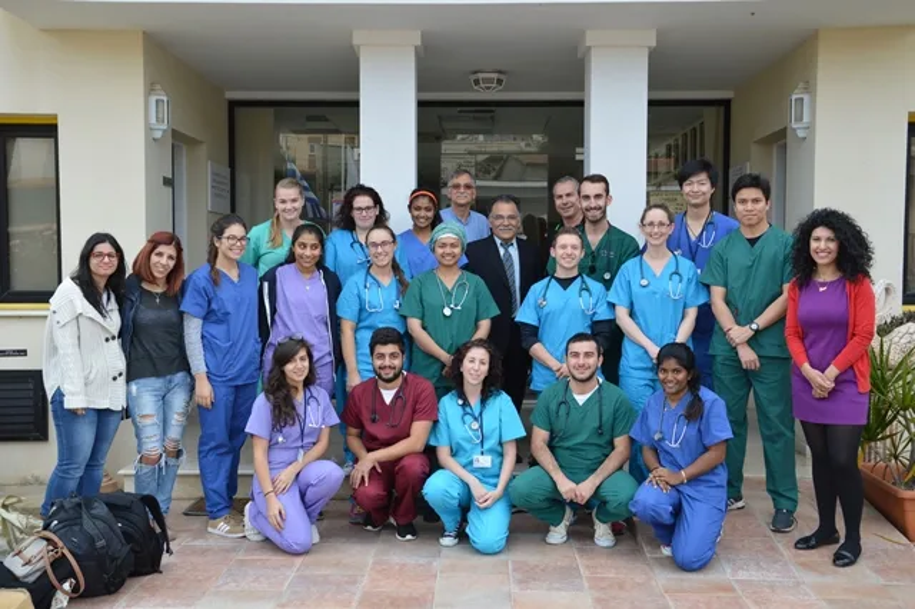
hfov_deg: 46.4
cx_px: 458
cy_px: 304
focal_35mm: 42
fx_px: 1067
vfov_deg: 31.9
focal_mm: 28
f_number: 5.6
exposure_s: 1/125
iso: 200
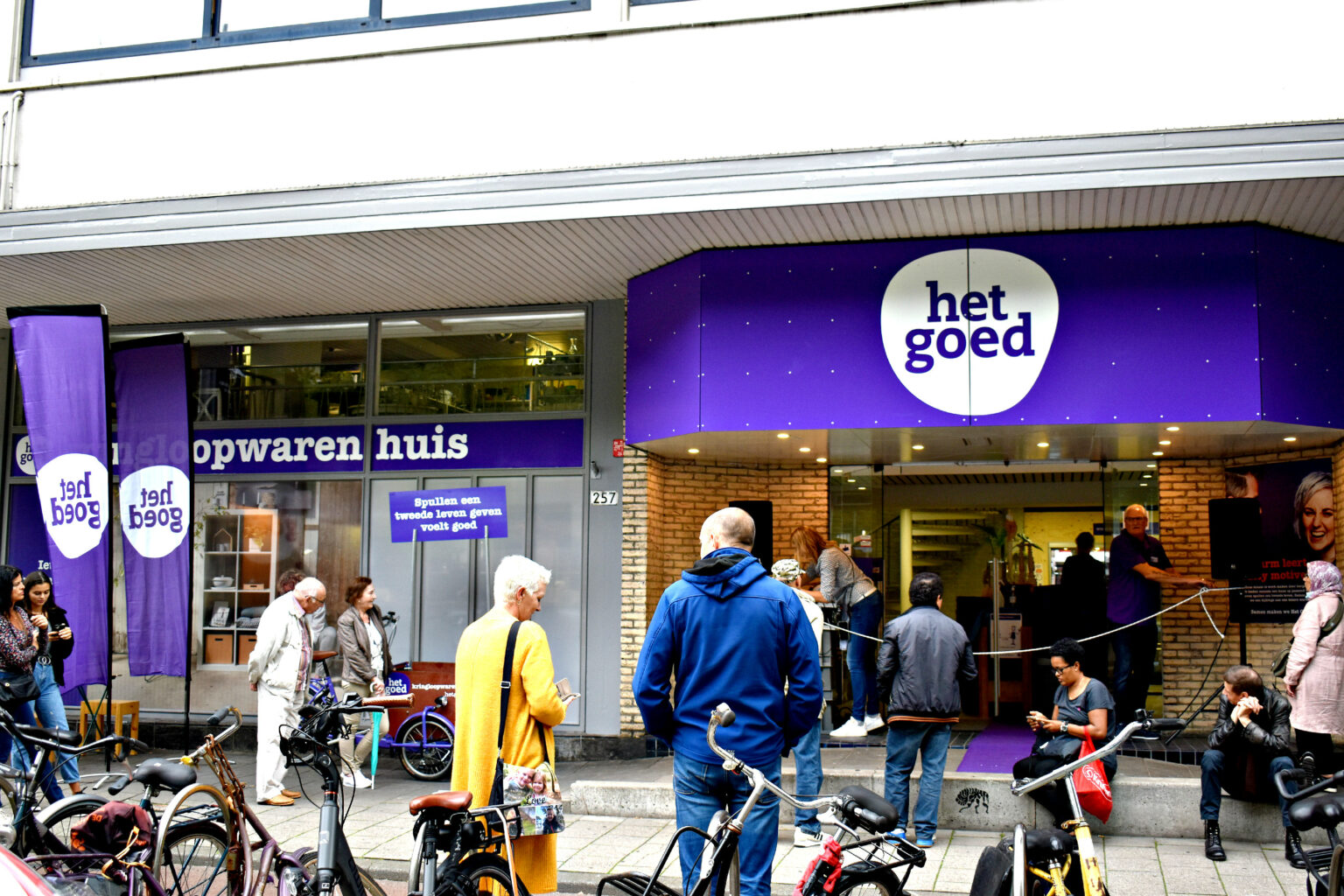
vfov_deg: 34.2
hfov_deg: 49.6
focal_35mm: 39
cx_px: 672
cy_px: 448
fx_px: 1456
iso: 400
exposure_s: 1/250
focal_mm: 26
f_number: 4.2
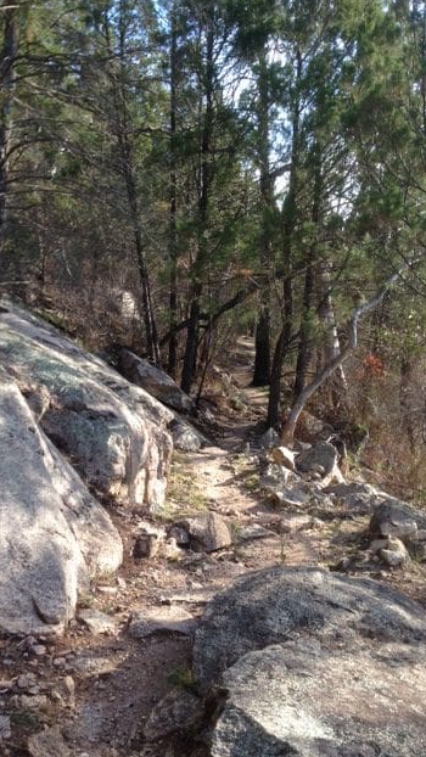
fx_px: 743
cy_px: 386
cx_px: 206
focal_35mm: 37
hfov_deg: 32.0
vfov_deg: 54.0
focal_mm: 4.12
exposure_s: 1/218
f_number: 2.4
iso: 50
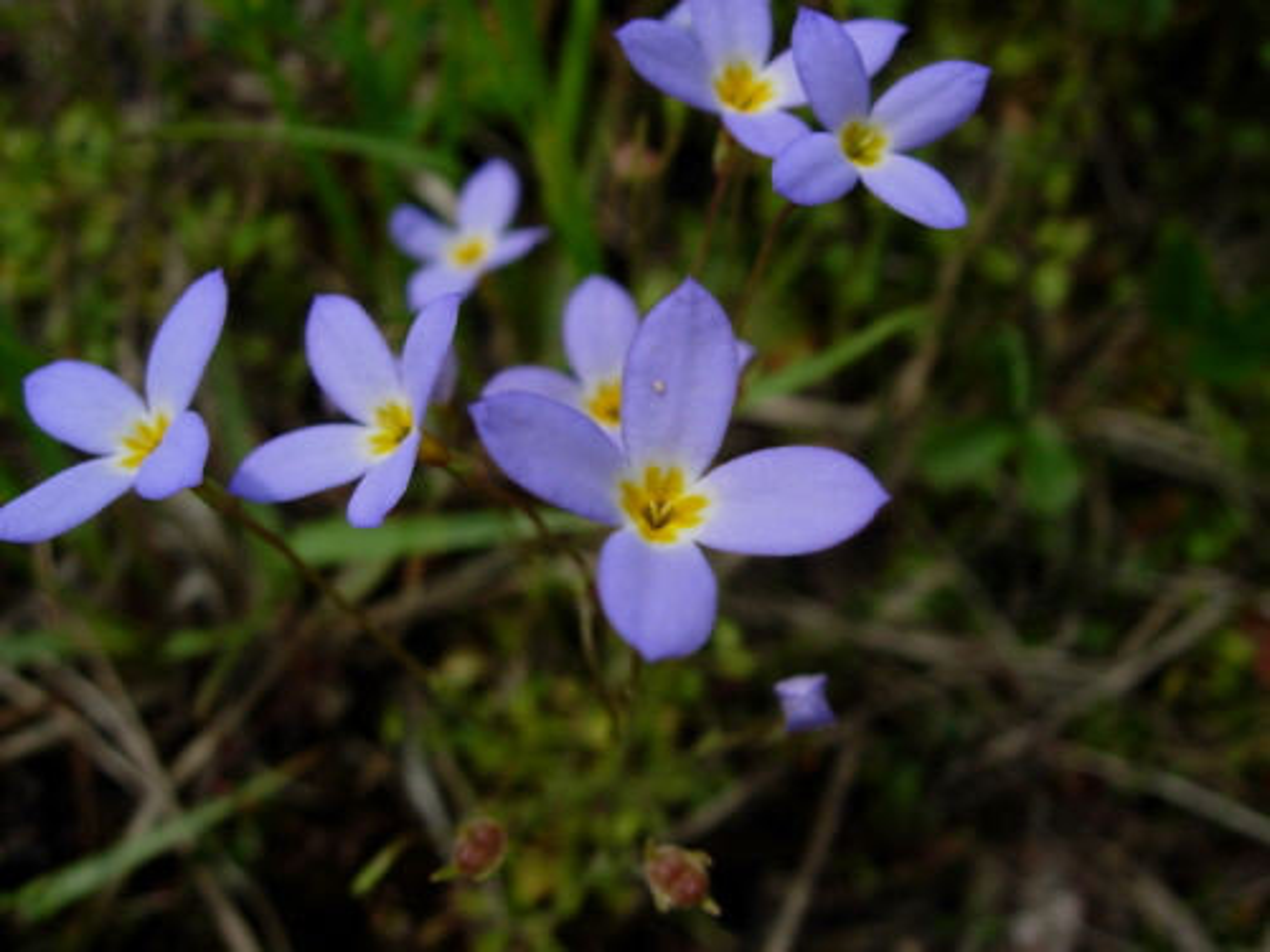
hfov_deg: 49.0
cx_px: 635
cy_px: 476
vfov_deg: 37.7
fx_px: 1394
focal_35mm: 38
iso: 64
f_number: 4.8
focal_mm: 7.8
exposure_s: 1/1407
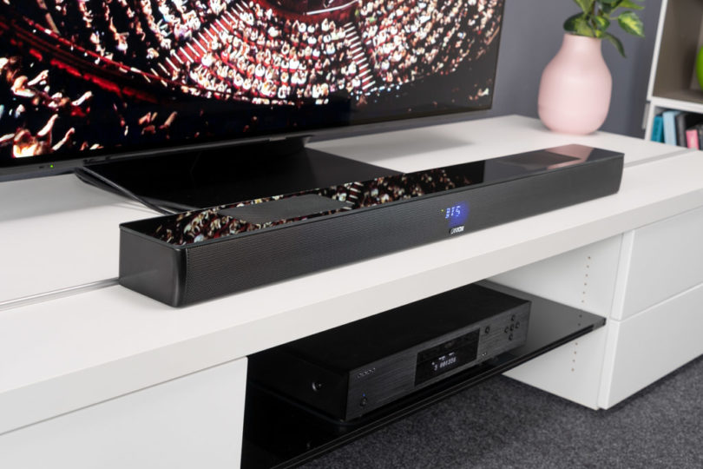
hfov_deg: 38.9
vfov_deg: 26.5
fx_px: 996
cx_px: 352
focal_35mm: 51
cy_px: 234
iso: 160
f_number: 8
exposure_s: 1
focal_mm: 51
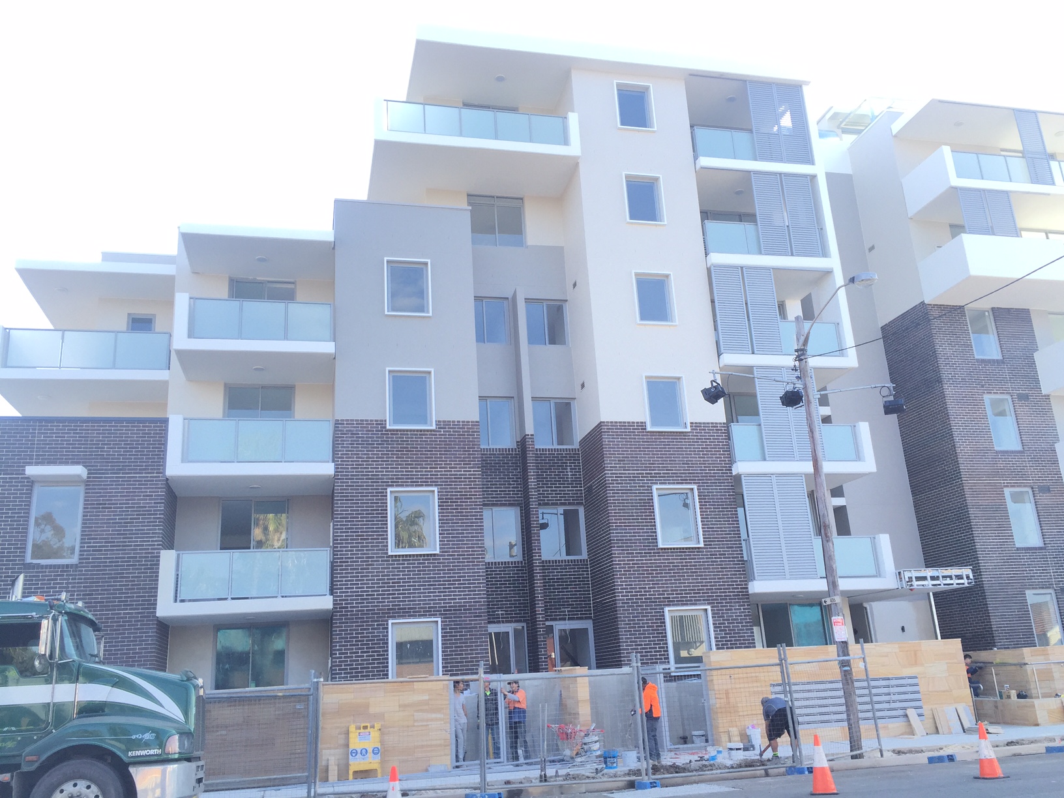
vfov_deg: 48.2
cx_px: 532
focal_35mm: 29
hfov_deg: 61.7
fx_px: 891
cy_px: 399
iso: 32
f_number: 2.2
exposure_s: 1/260
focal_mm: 4.15
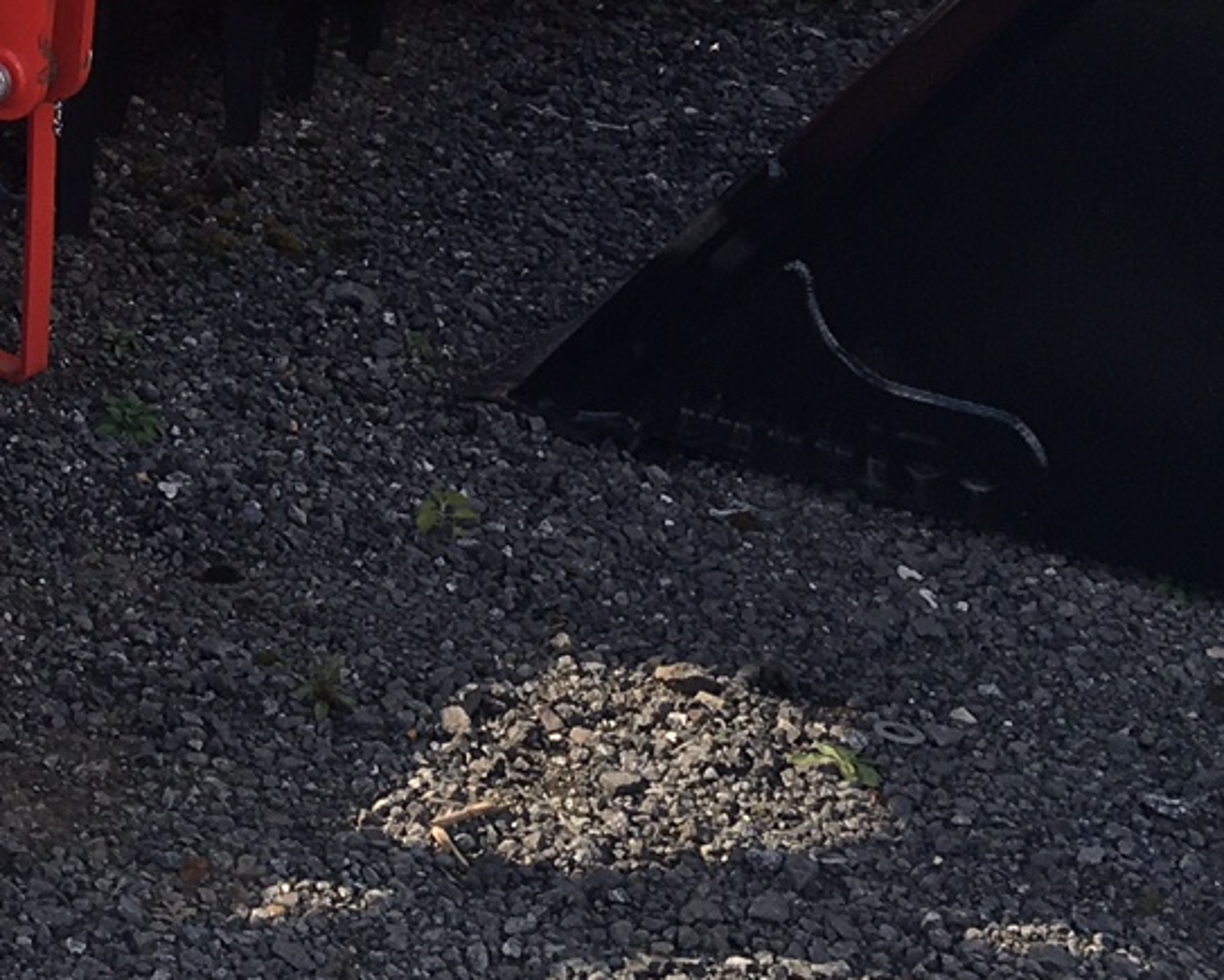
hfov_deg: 16.5
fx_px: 3806
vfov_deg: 13.7
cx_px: -645
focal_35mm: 105
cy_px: -550
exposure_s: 1/615
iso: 25
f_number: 2.2
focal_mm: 4.15
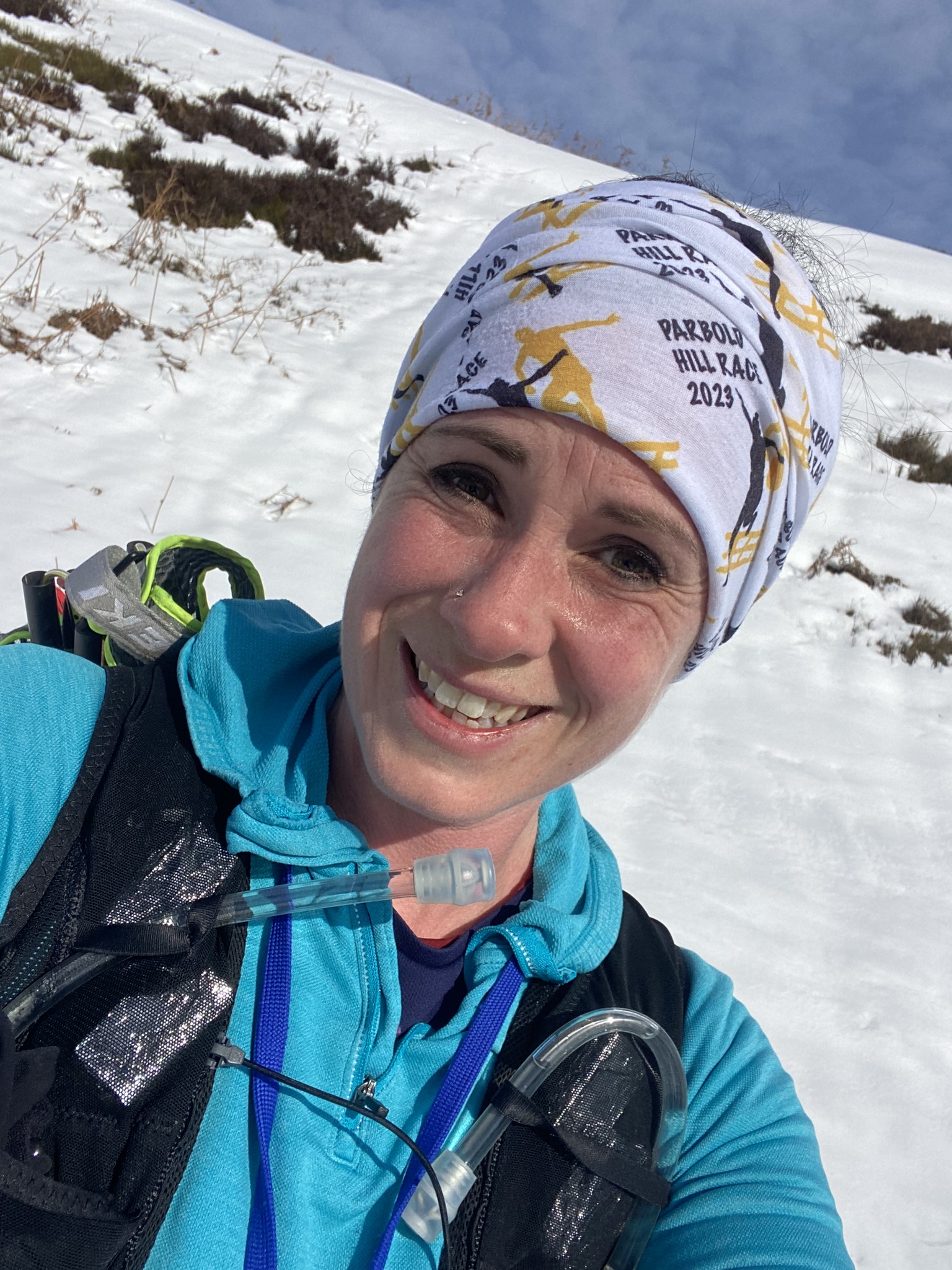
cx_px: 476
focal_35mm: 30
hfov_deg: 46.8
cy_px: 635
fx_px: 1100
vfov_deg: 60.0
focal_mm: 2.71
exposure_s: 1/2825
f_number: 2.2
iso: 25
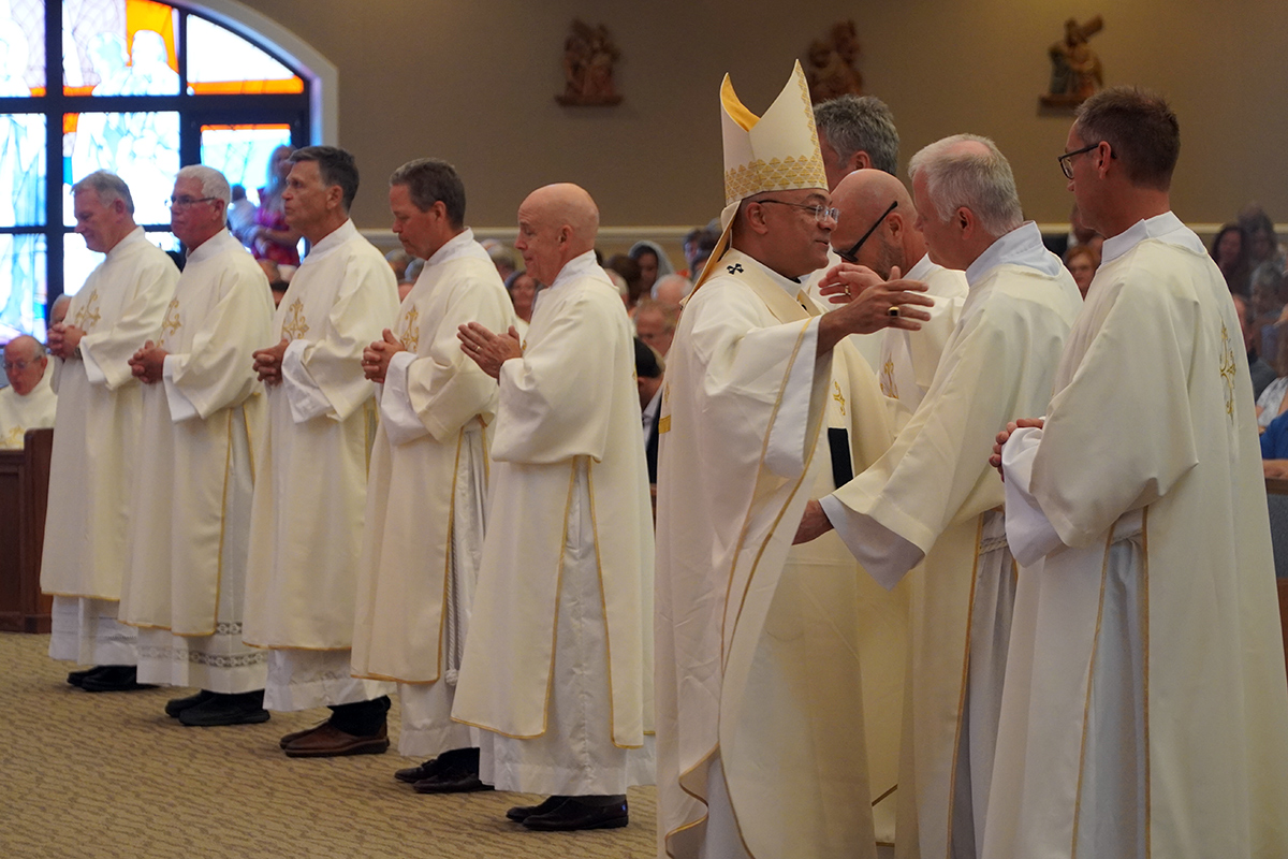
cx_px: 644
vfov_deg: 10.6
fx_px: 4615
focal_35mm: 129
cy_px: 430
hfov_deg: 15.9
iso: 1600
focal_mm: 86
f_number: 4
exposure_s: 1/160
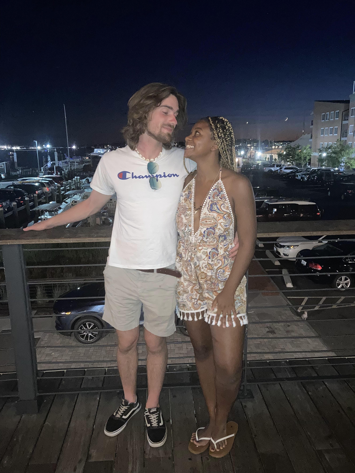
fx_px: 383
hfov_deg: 49.7
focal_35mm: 28
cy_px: 236
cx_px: 178
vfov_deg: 63.4
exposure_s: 1/4
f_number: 1.8
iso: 320
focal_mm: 3.99
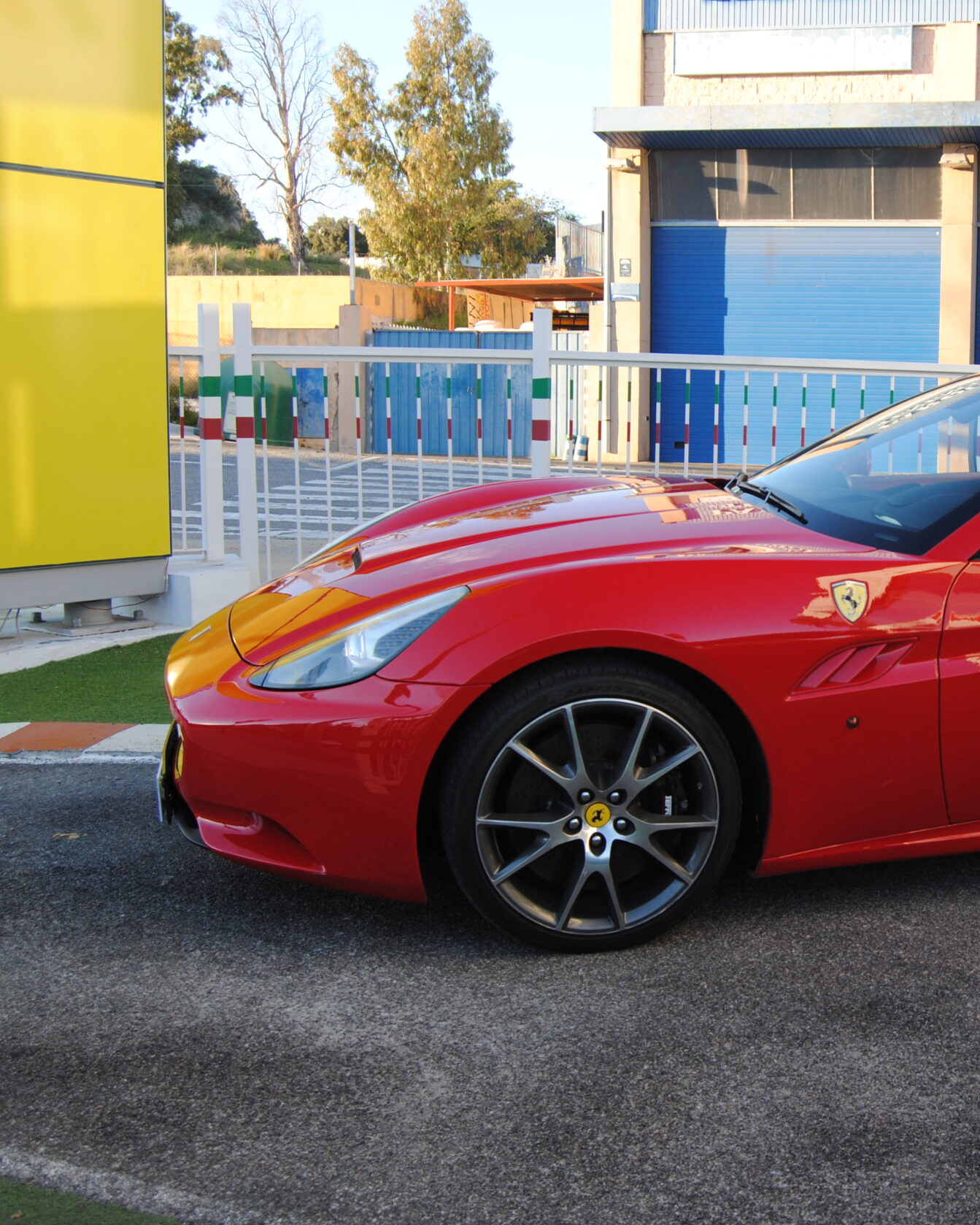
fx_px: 1559
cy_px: 615
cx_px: 876
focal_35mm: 43
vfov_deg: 42.9
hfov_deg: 33.2
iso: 180
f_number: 5.6
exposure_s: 1/125
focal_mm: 20
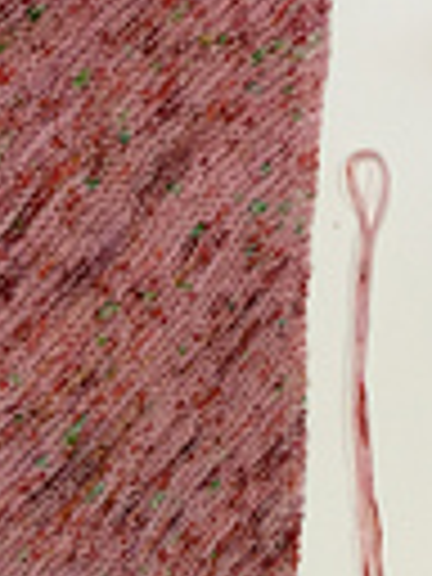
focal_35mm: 113
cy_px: 634
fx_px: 1880
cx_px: -146
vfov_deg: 16.9
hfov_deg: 12.6
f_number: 2.2
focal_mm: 4.15
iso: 32
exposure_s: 1/15
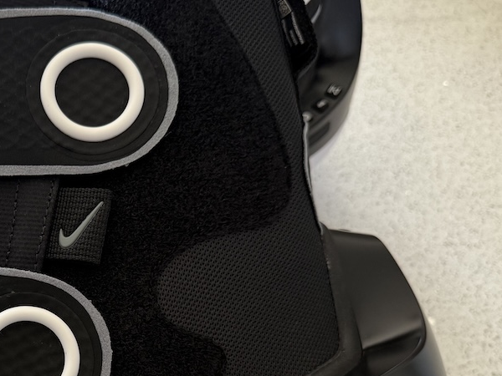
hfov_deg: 36.8
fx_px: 696
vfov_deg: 29.1
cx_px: 37
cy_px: 336
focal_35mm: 48
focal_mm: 6.76
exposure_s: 1/121
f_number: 1.78
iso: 160
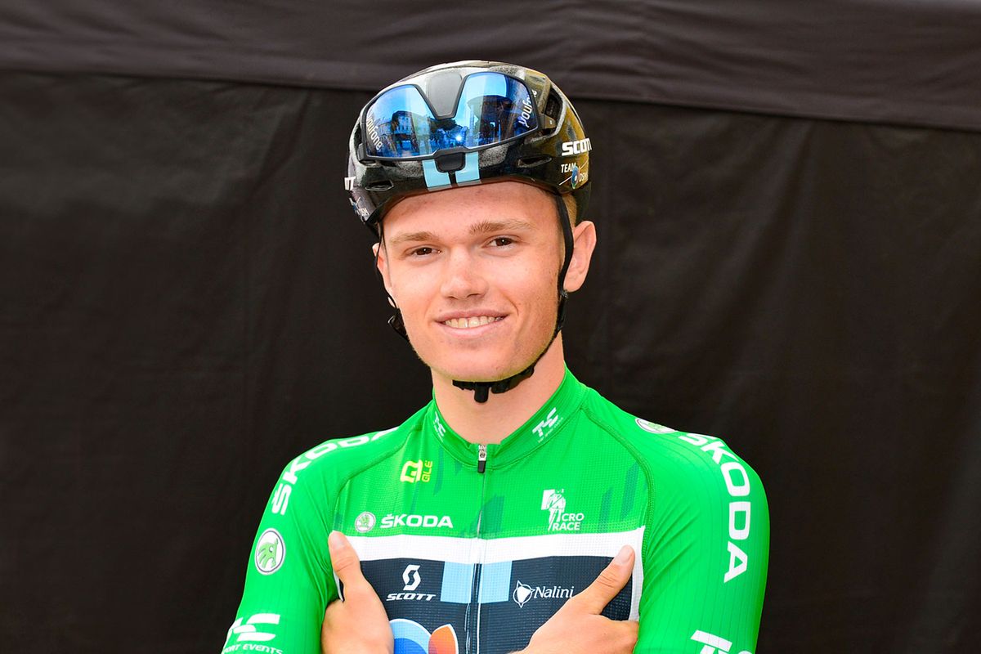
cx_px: 490
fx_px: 1526
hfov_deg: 35.6
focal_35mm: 56
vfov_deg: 24.2
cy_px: 327
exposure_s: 1/500
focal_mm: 56
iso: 560
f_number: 5.6
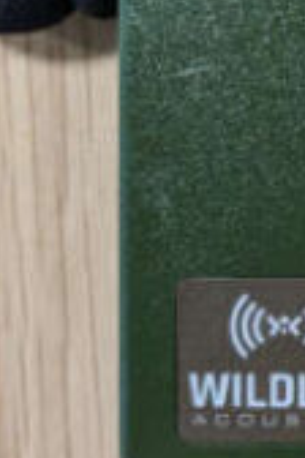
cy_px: 11
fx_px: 1627
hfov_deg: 9.9
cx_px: 621
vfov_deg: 15.7
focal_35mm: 128
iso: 199
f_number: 1.7
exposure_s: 1/90
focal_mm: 4.4
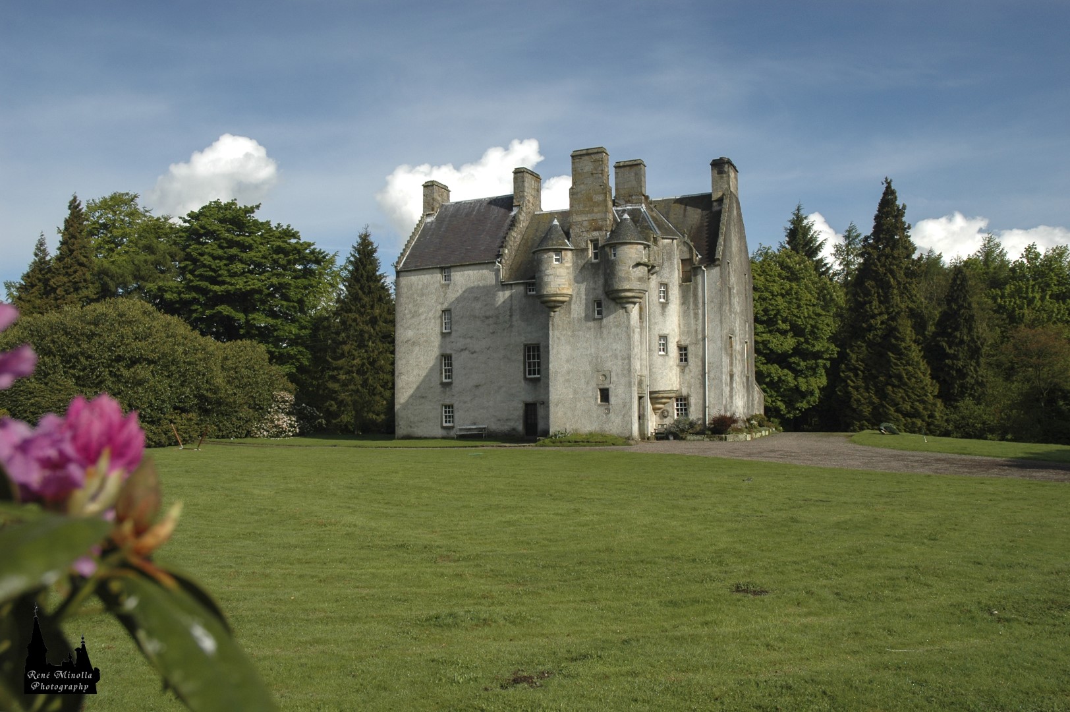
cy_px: 356
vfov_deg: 39.9
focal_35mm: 33
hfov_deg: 57.3
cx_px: 535
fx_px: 980
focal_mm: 22
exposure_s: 1/200
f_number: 7.1
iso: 200
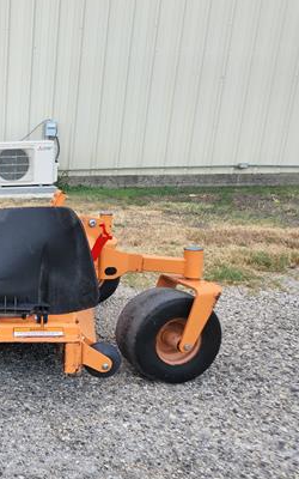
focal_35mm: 39
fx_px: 508
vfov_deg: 50.3
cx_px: -65
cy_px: 257
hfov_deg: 28.3
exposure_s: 1/494
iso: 20
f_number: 1.8
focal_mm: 5.4
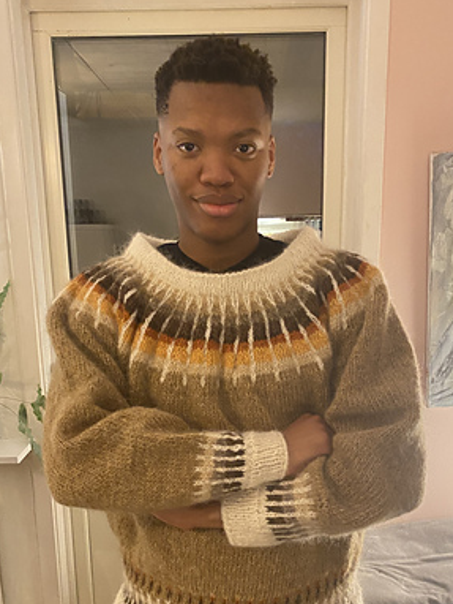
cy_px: 373
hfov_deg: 41.8
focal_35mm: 34
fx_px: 593
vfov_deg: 53.4
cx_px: 226
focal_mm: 4.25
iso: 640
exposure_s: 1/33
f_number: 1.8
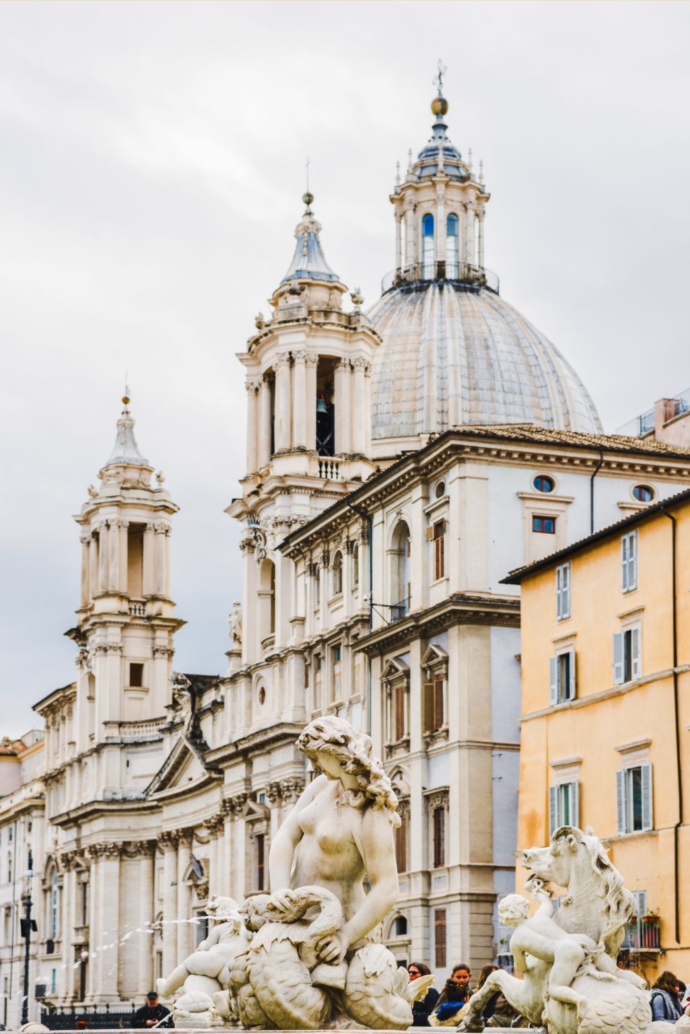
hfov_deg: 19.5
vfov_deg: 28.8
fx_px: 2011
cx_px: 345
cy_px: 517
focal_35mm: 70
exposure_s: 1/200
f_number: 6.3
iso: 125
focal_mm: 70
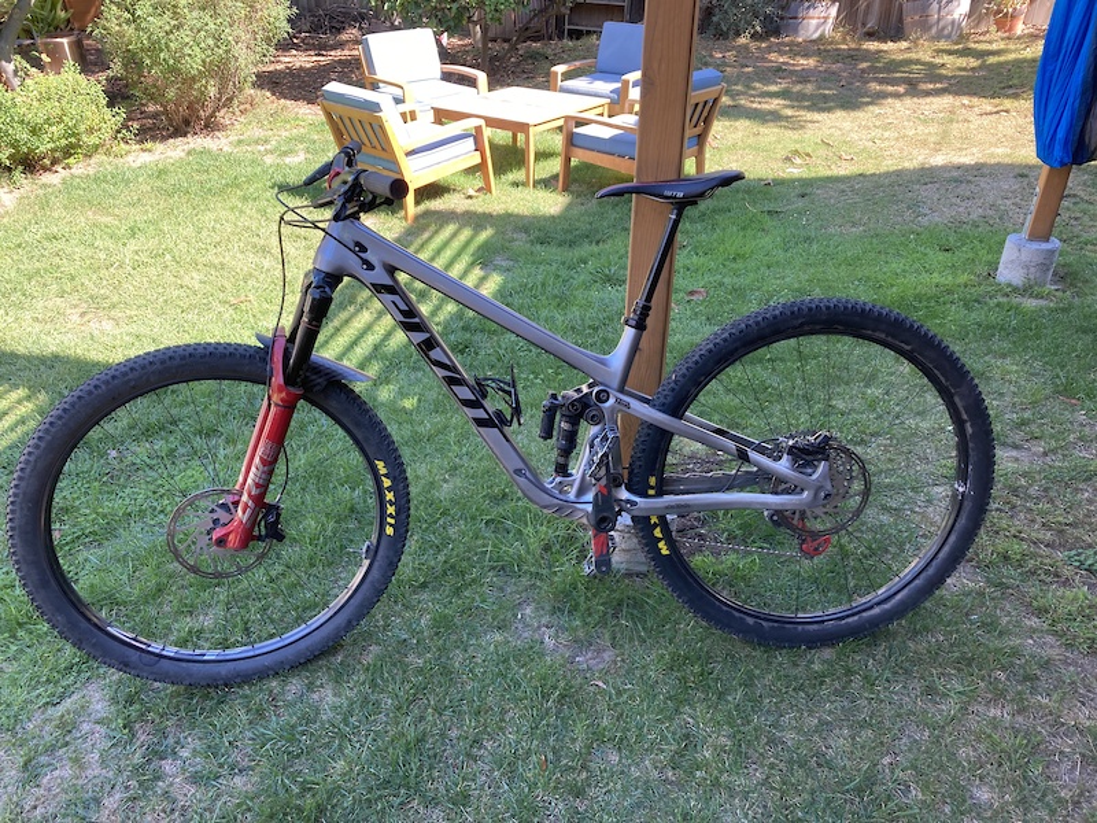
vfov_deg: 49.7
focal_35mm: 28
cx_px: 548
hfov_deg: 63.4
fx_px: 887
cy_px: 412
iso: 25
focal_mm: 3.99
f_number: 1.8
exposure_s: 1/121
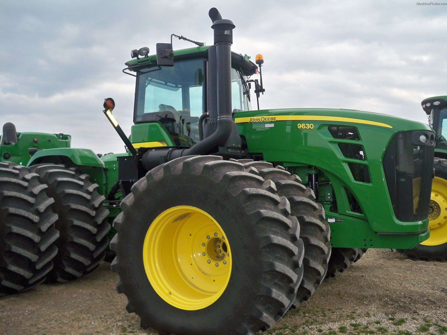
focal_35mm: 35
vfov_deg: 40.7
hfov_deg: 52.6
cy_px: 168
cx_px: 224
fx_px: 452
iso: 100
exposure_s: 1/400
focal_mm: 6.3
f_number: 3.1
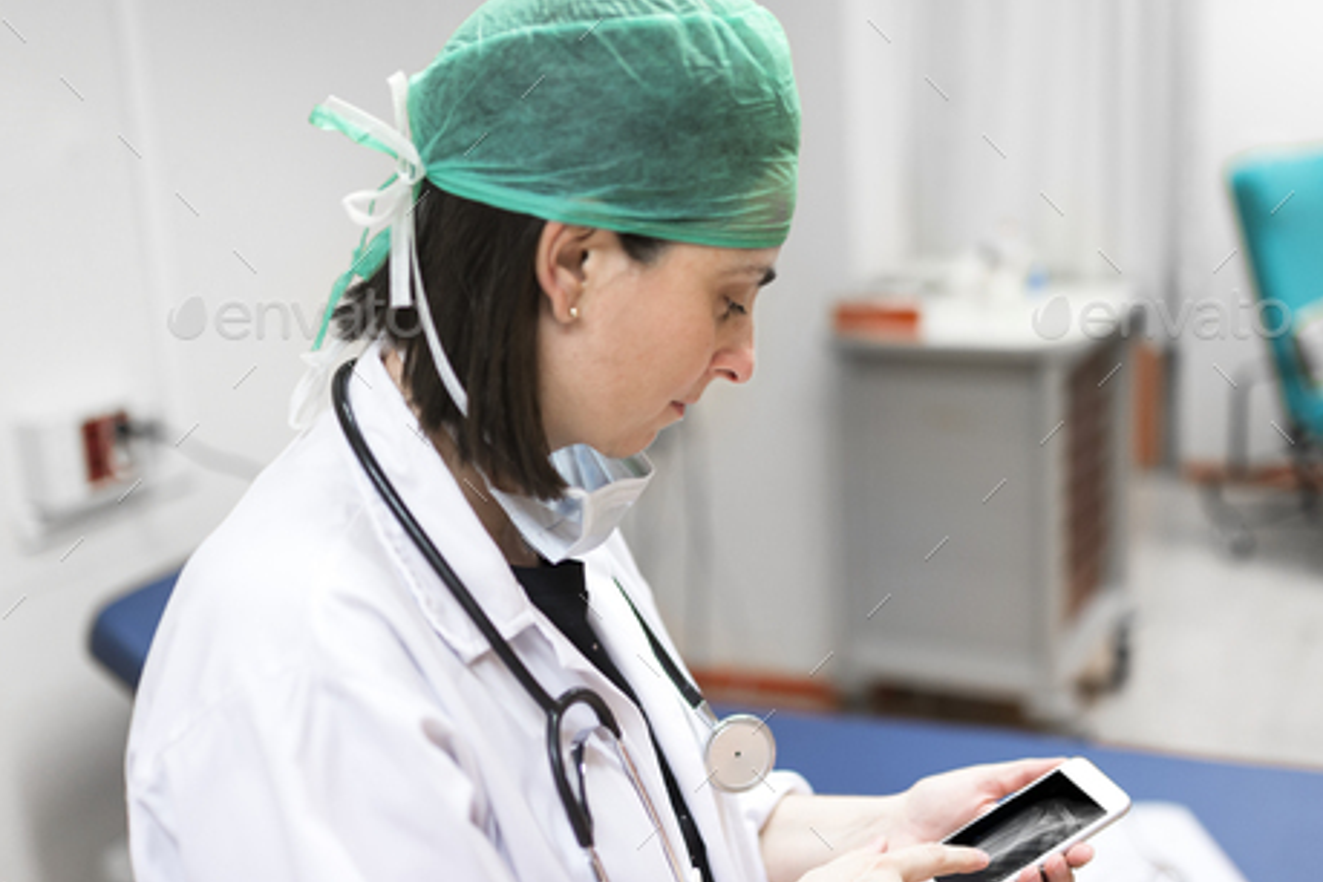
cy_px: 453
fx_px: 1654
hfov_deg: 43.6
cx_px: 721
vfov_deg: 29.9
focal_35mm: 45
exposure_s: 1/400
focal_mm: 35
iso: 400
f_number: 1.4
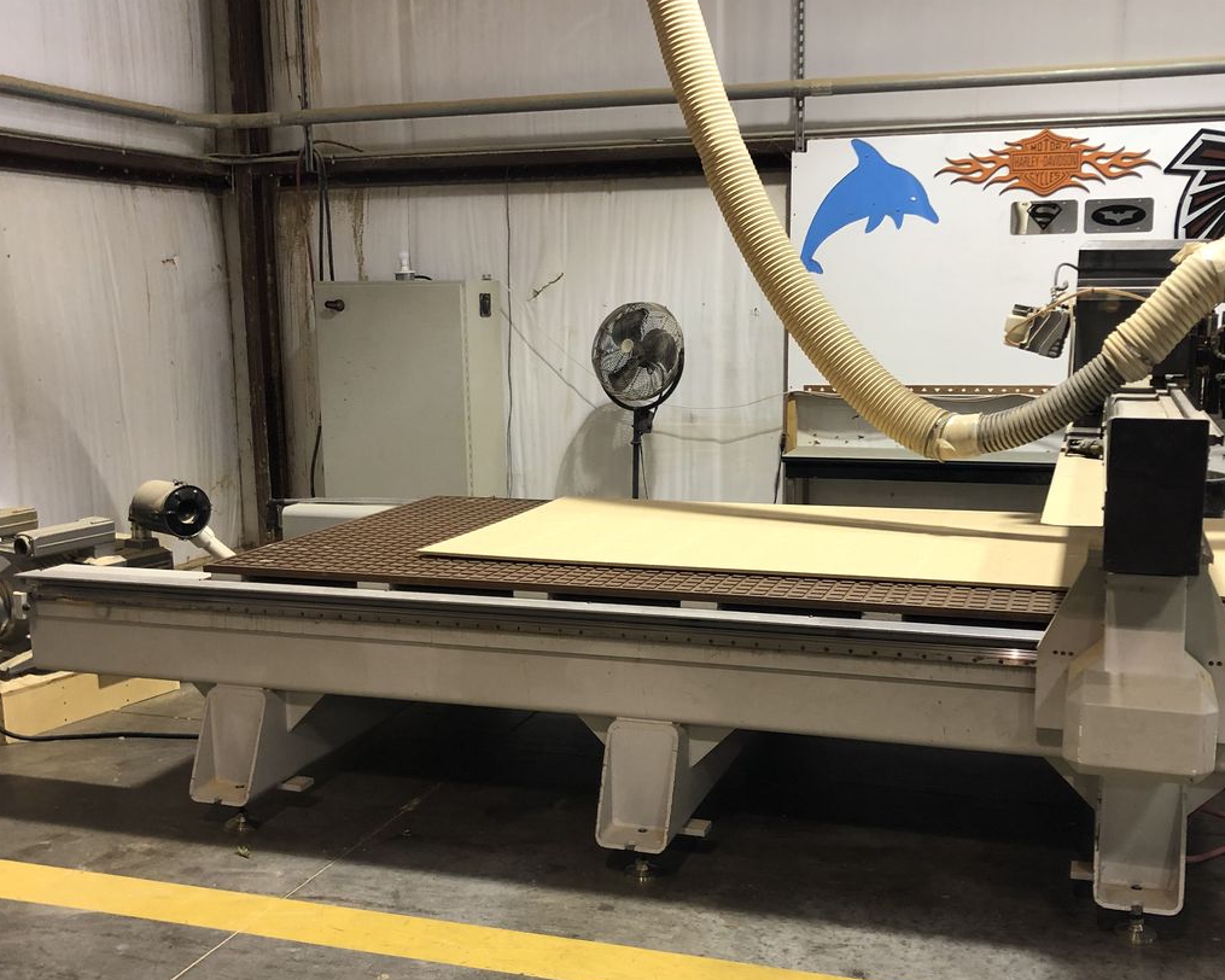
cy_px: 583
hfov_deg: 47.9
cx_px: 664
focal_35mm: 38
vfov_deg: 39.0
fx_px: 1378
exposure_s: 1/15
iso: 50
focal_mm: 3.99
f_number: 1.8
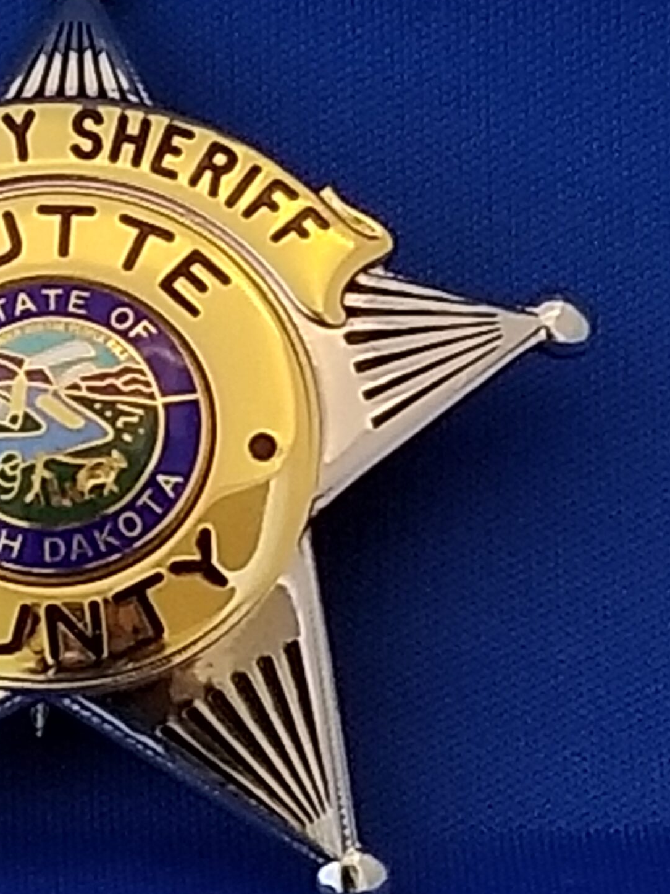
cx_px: 80
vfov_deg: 41.2
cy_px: 437
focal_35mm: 46
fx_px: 1187
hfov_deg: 30.3
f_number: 1.7
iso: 250
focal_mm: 4.25
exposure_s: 1/30
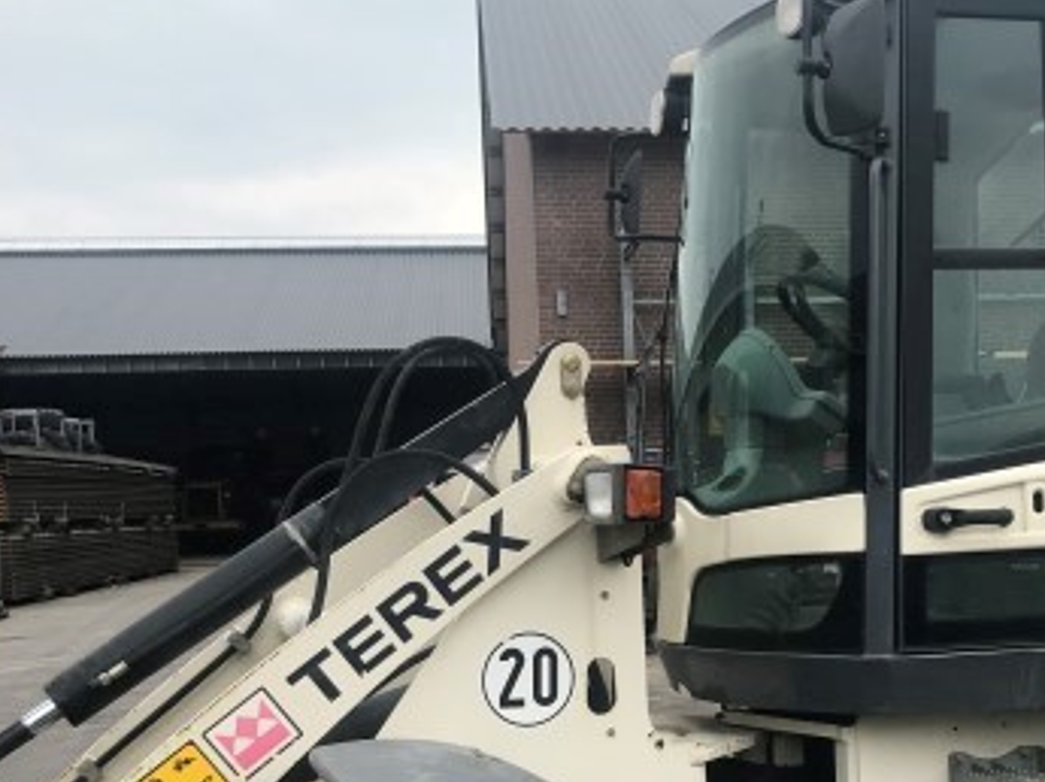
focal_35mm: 52
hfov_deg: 36.3
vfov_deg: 27.4
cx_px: 739
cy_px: 621
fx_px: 1568
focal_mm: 3.99
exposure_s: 1/887
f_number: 1.8
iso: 20
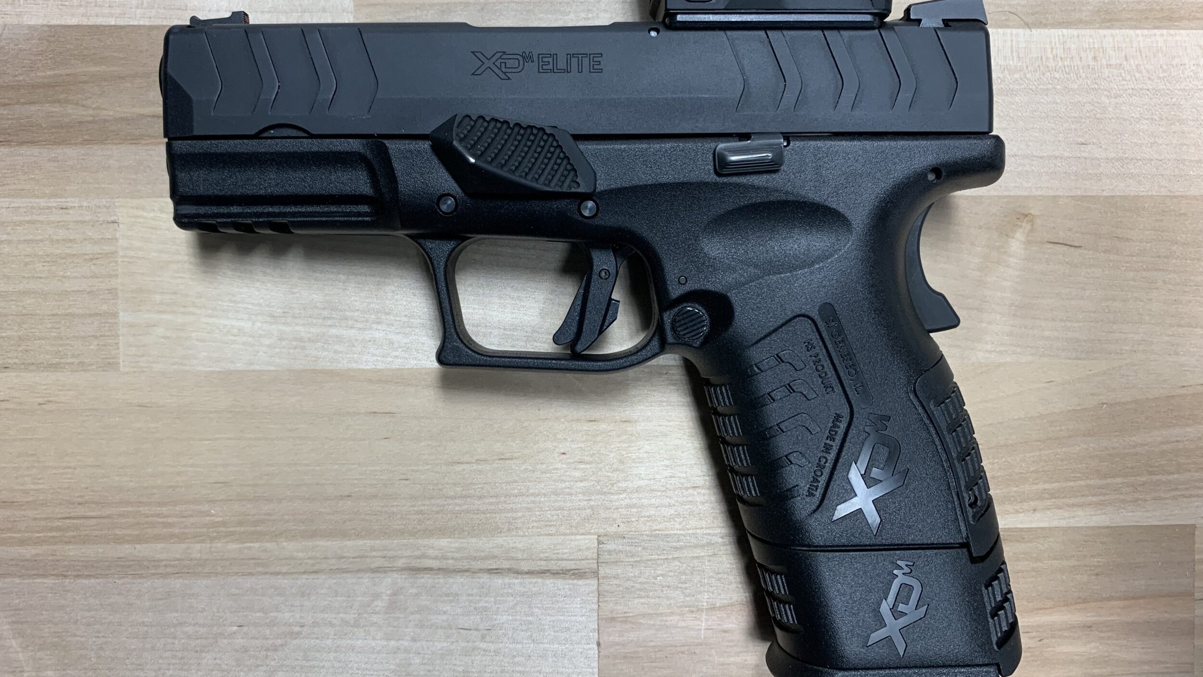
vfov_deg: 40.2
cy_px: 317
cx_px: 589
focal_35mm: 29
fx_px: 925
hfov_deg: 66.1
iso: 100
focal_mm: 4.25
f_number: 1.8
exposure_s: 1/60
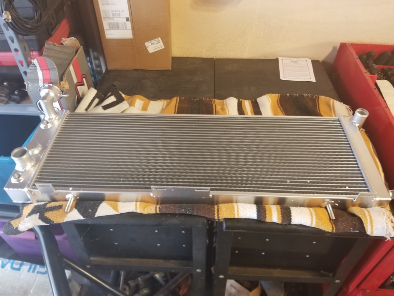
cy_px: 148
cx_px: 197
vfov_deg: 53.1
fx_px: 296
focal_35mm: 26
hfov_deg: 67.3
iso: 250
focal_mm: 4.25
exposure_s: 1/13
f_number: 1.7
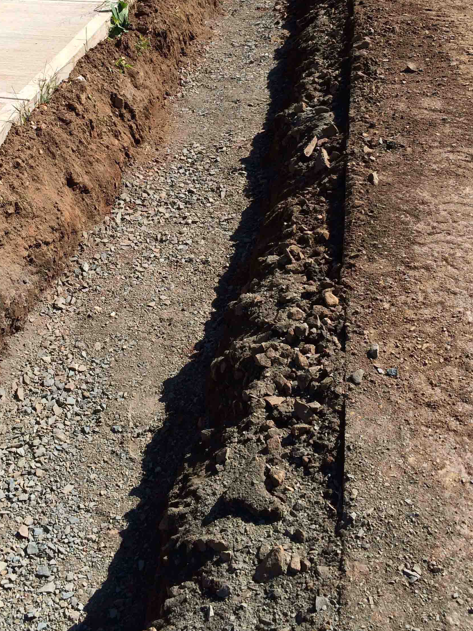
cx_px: 149
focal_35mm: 44
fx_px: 802
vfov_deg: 42.0
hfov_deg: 32.5
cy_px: 180
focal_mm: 4.12
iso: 32
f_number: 2.2
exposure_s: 1/2053
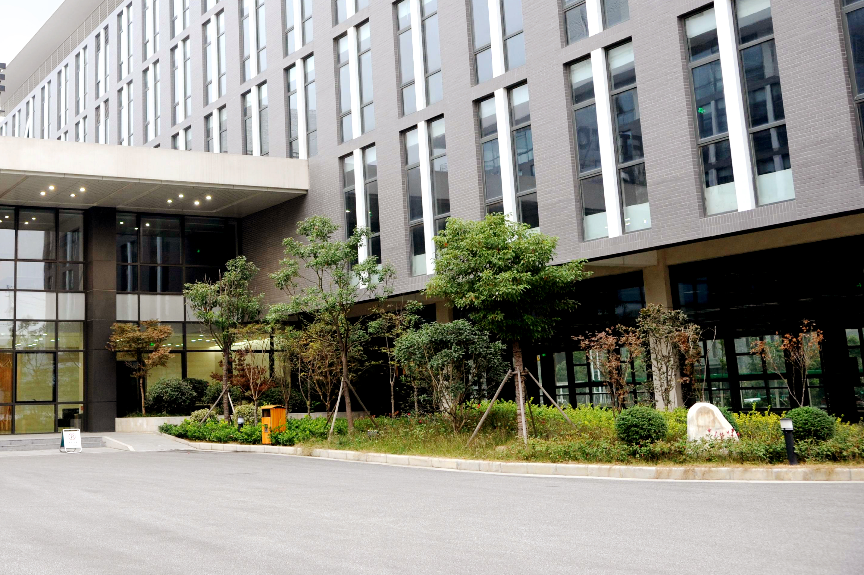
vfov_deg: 28.9
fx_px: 1103
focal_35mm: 46
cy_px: 167
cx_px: 238
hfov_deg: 41.7
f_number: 4
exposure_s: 1/60
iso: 640
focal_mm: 31
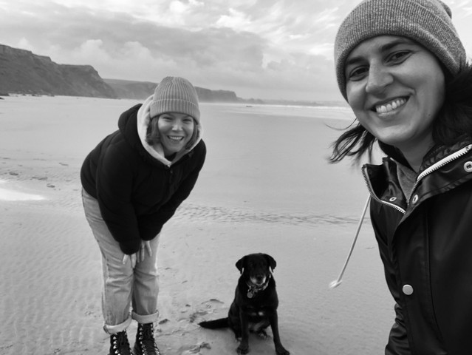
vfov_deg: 44.2
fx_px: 437
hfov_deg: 56.8
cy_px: 178
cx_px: 236
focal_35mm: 32
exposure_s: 1/120
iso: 40
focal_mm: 2.87
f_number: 2.2
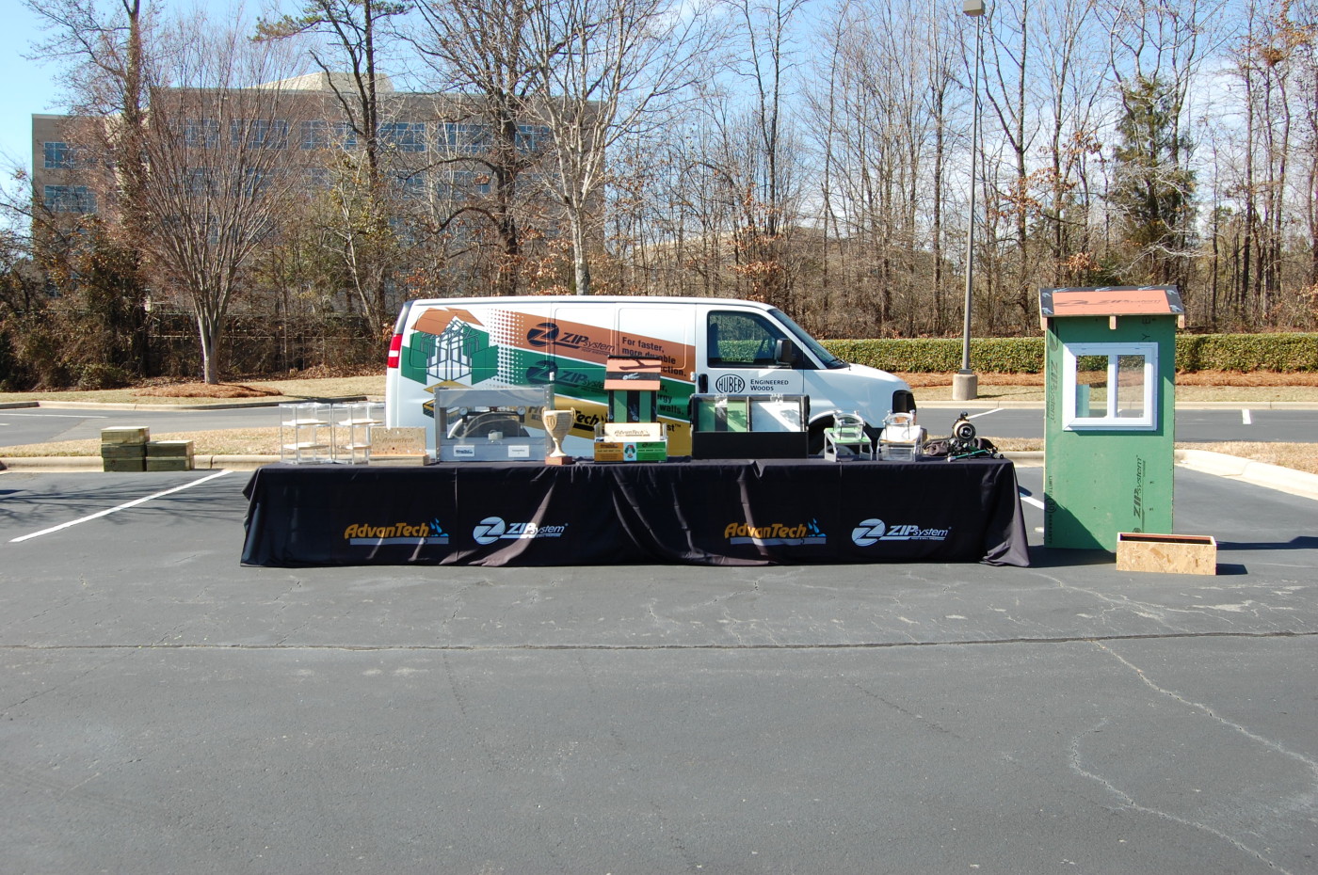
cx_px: 659
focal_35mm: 33
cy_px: 438
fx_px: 1207
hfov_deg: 57.3
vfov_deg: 39.9
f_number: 7.1
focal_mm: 22
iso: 200
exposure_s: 1/200
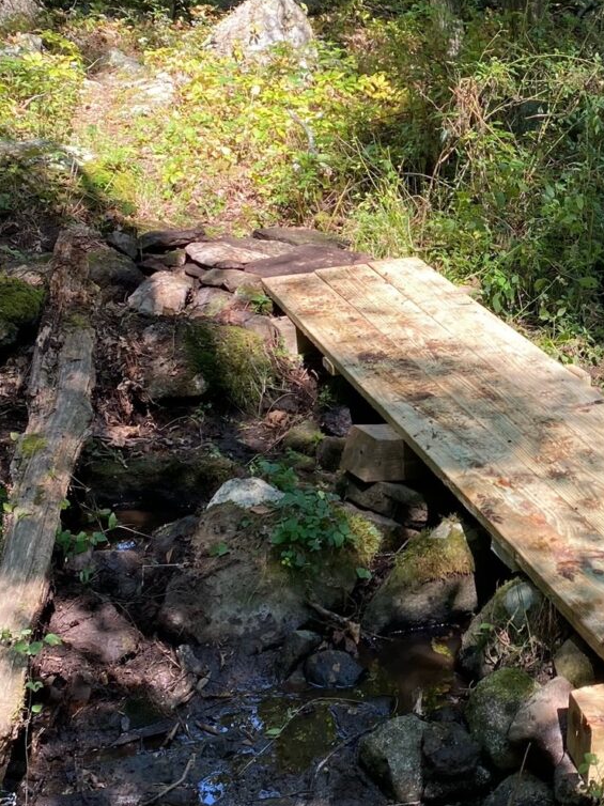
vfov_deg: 36.0
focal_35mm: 53
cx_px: 545
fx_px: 1234
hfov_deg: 26.6
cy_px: 312
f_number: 1.8
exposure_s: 1/195
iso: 32
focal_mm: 4.25
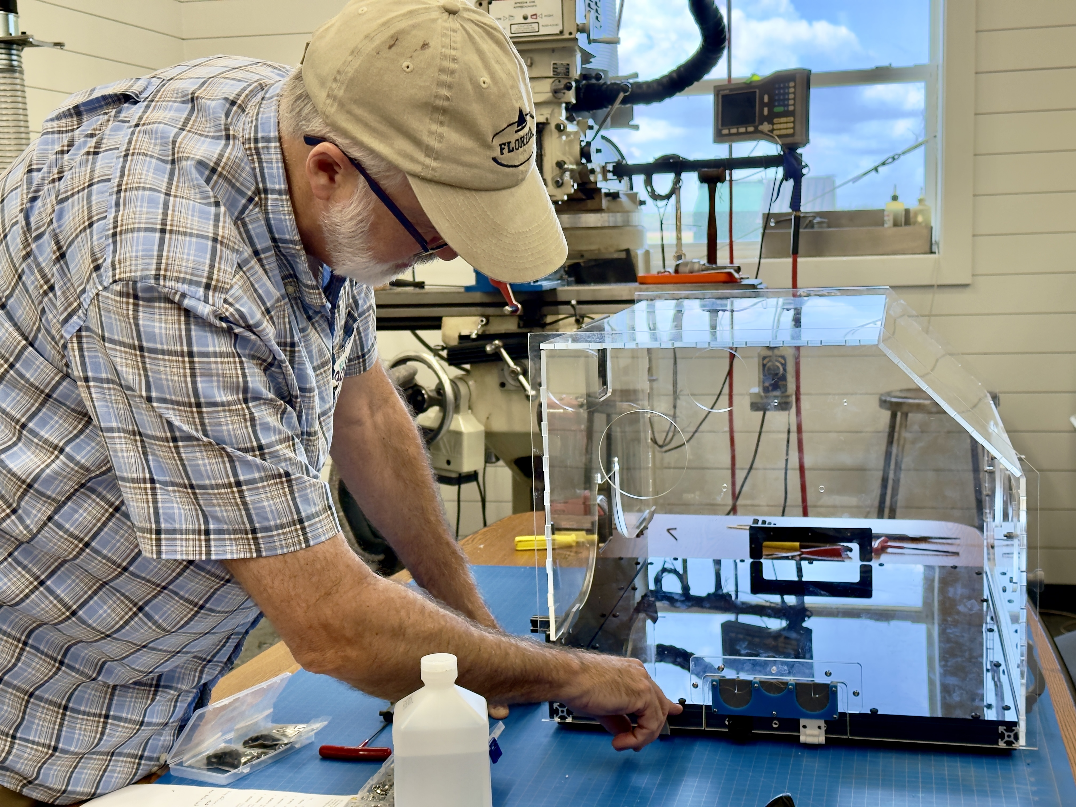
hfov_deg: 39.7
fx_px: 1492
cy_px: 404
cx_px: 538
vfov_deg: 30.3
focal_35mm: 48
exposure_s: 1/225
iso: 125
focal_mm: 6.76
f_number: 1.78
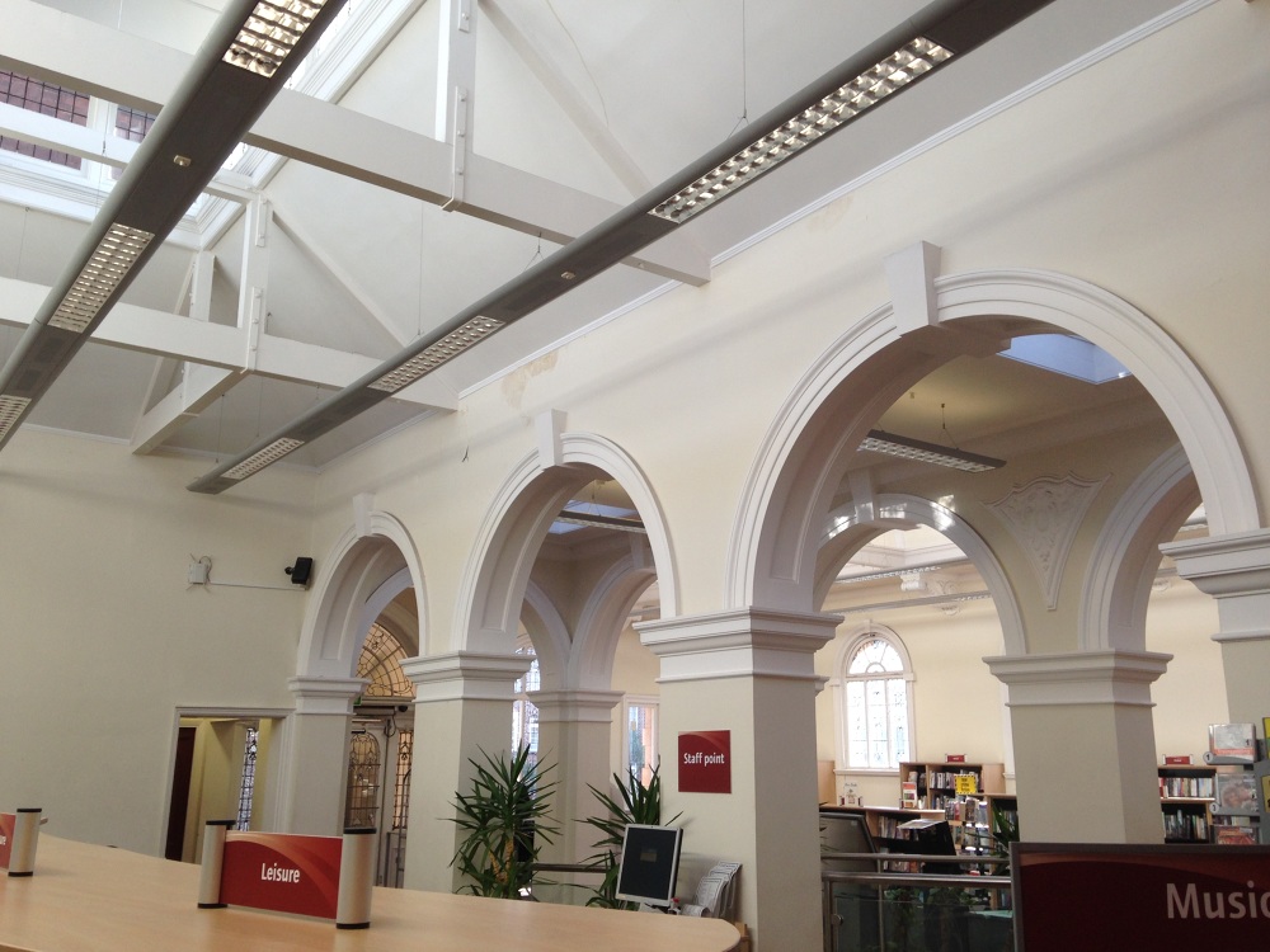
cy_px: 476
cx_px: 635
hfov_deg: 55.4
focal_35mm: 33
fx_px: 1211
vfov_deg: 42.9
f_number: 2.4
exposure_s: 1/142
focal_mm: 4.12
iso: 50
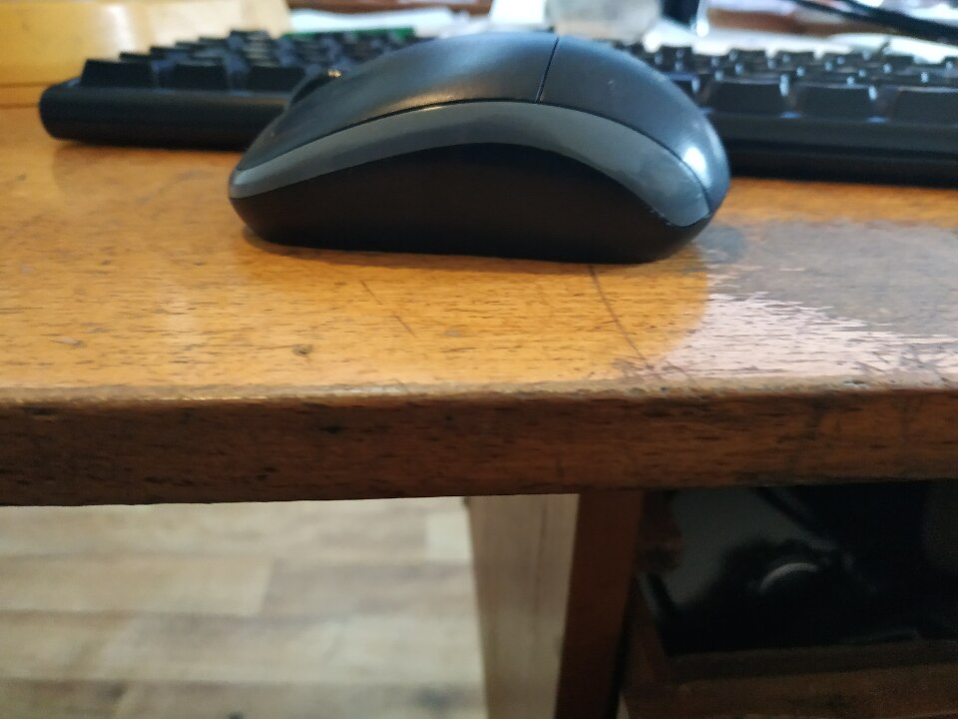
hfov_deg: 71.6
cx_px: 479
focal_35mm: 24
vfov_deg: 56.8
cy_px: 360
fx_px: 664
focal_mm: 3.94
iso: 500
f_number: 1.9
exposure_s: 1/20
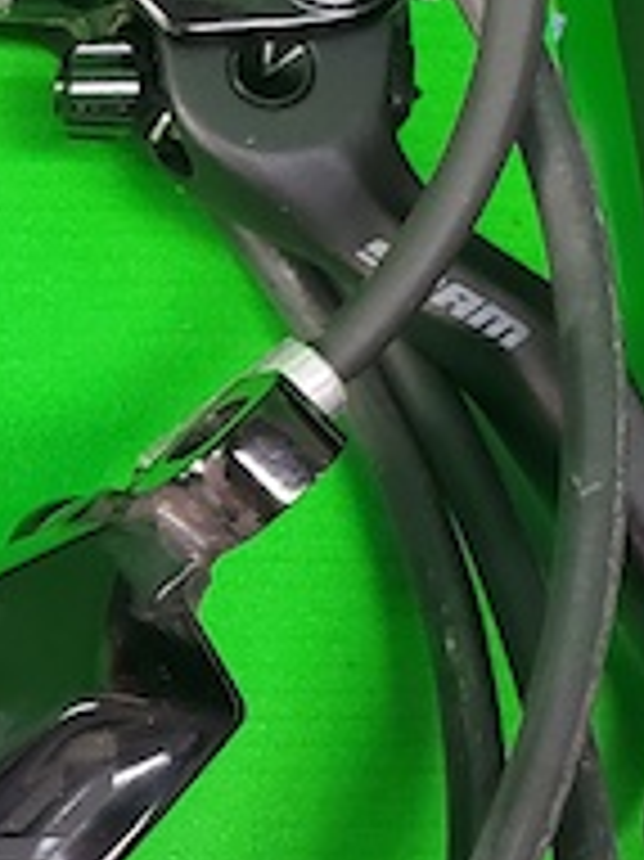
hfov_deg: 12.3
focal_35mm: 109
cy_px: 747
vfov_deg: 17.8
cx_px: -572
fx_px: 2707
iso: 250
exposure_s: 1/40
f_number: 2.4
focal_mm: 4.3
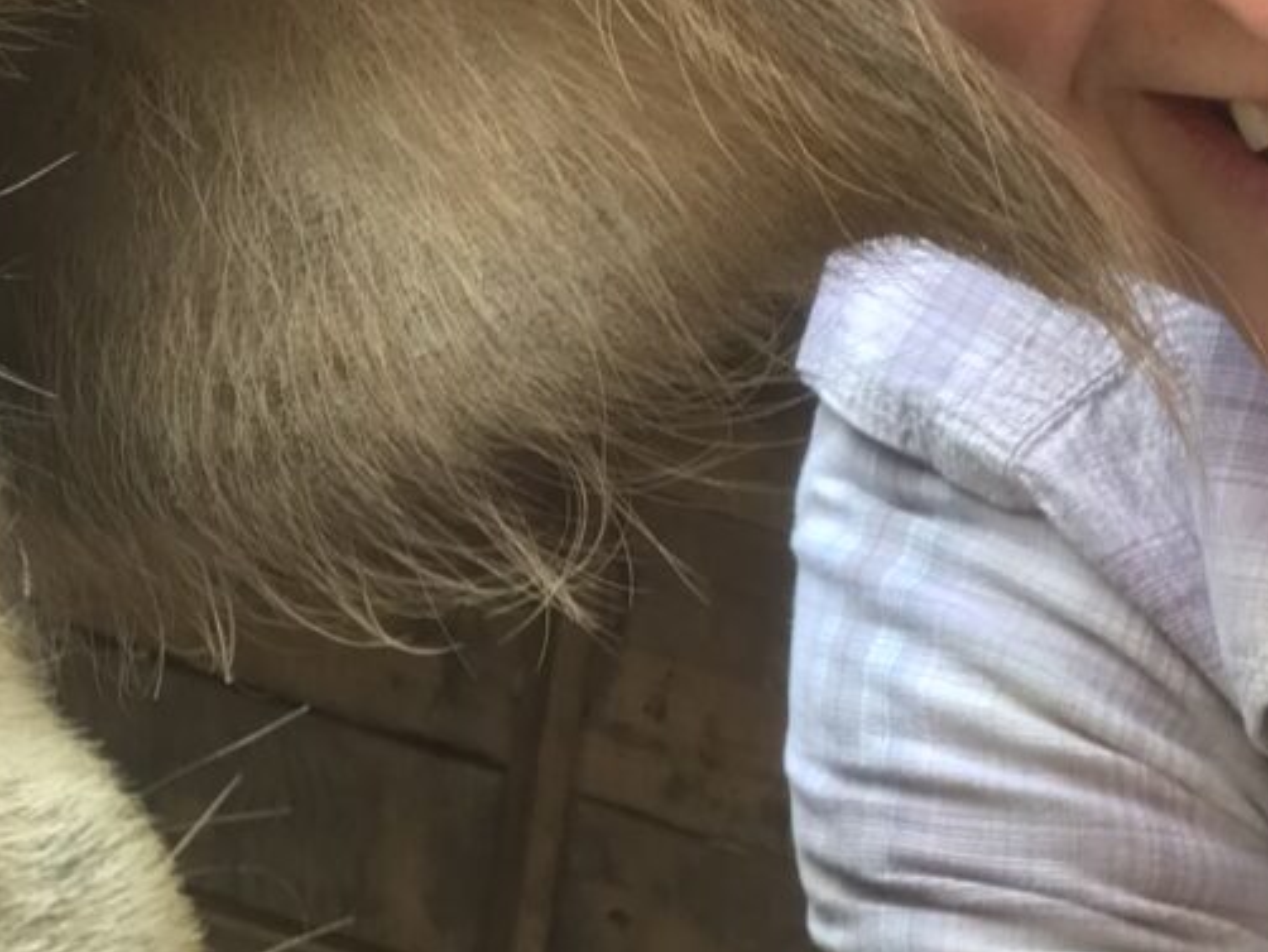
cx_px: 174
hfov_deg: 19.7
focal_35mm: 98
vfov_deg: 15.1
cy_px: 518
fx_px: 3592
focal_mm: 2.87
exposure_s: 1/93
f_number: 2.2
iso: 25
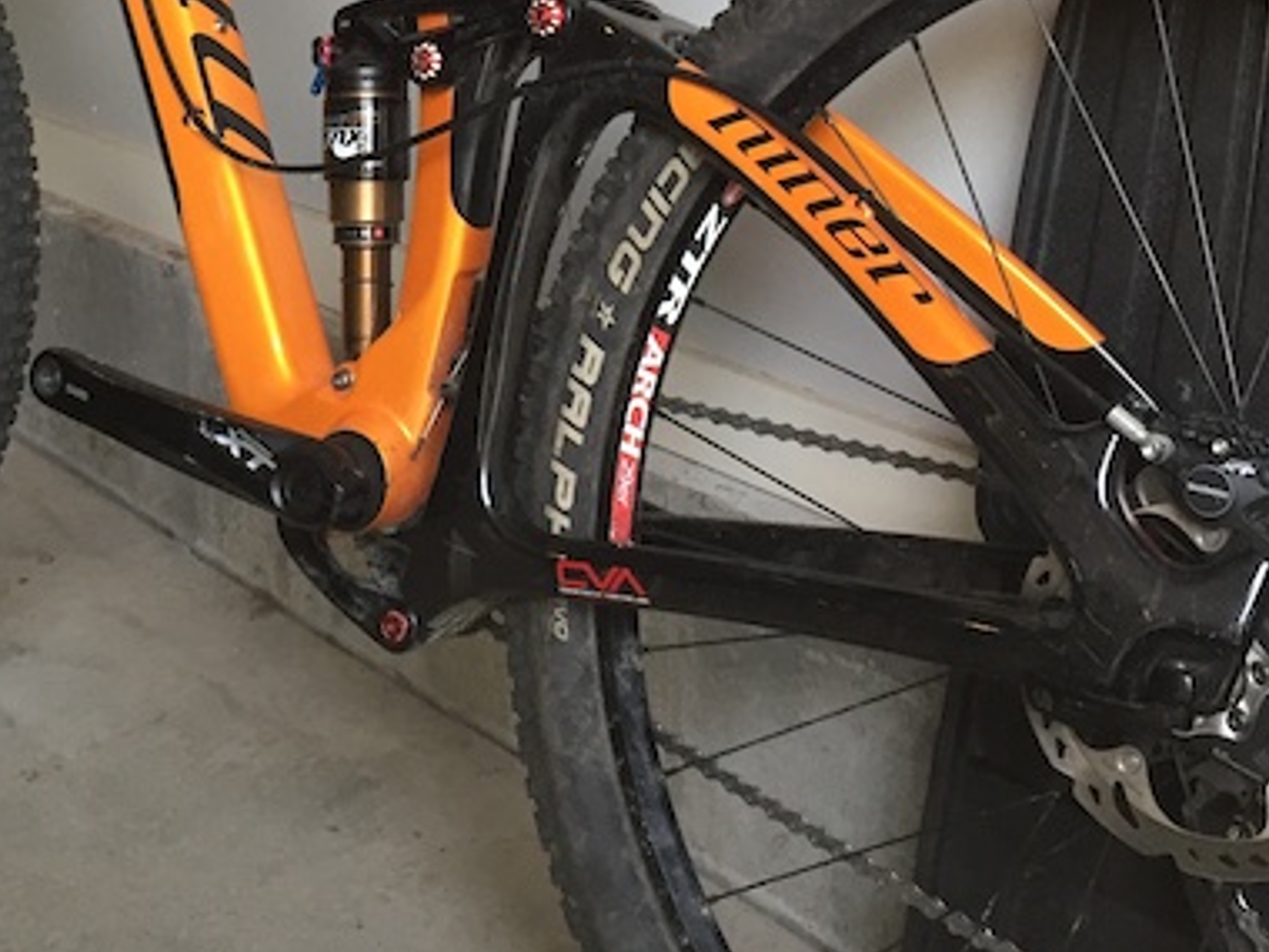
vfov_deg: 22.9
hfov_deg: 31.6
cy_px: -33
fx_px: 2236
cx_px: 524
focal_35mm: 61
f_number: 2.2
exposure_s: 1/30
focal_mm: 4.15
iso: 80
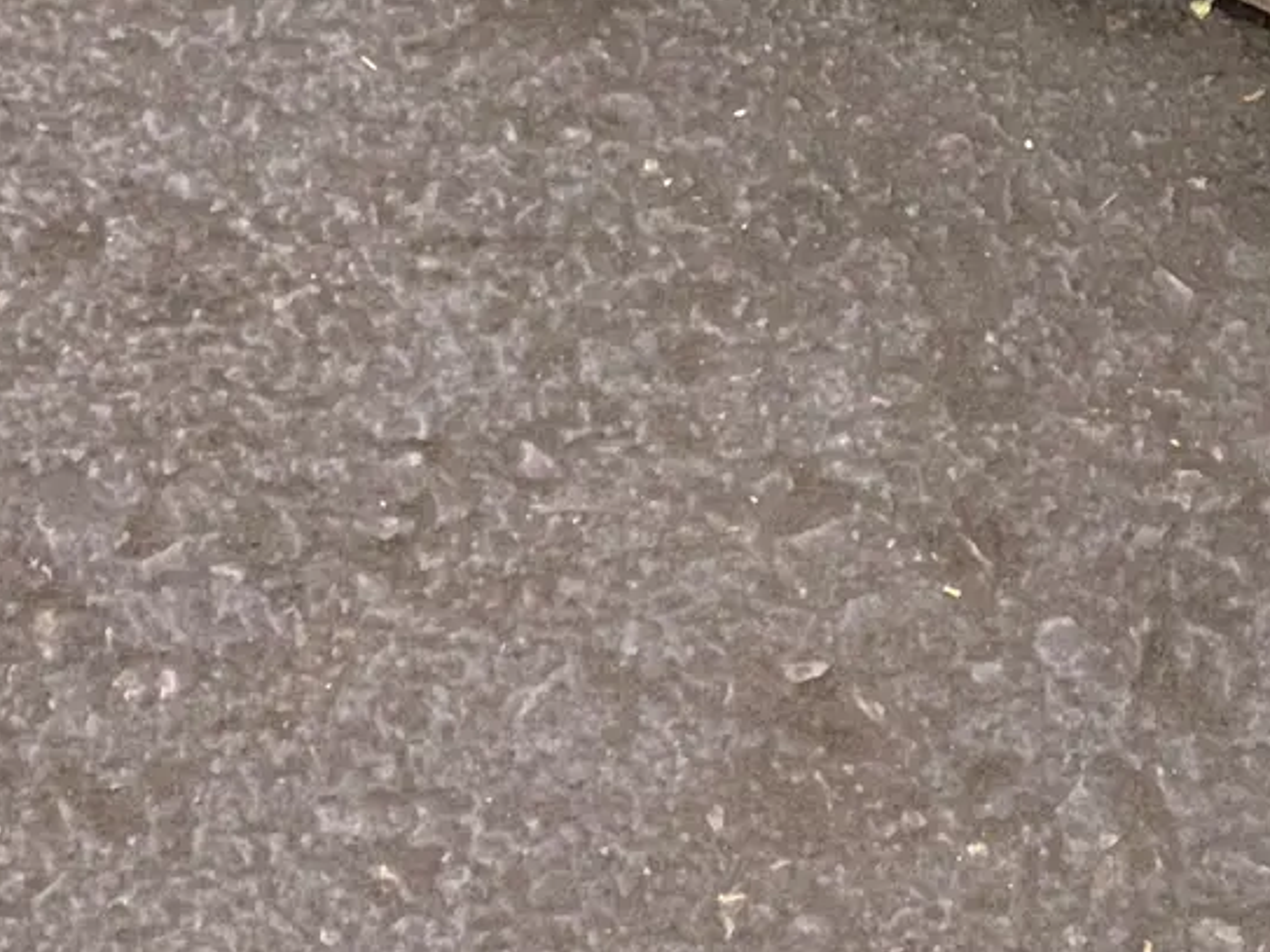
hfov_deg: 10.5
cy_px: 159
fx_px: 6749
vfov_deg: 8.1
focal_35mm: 184
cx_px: 1630
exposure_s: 1/60
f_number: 2.4
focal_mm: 6
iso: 500
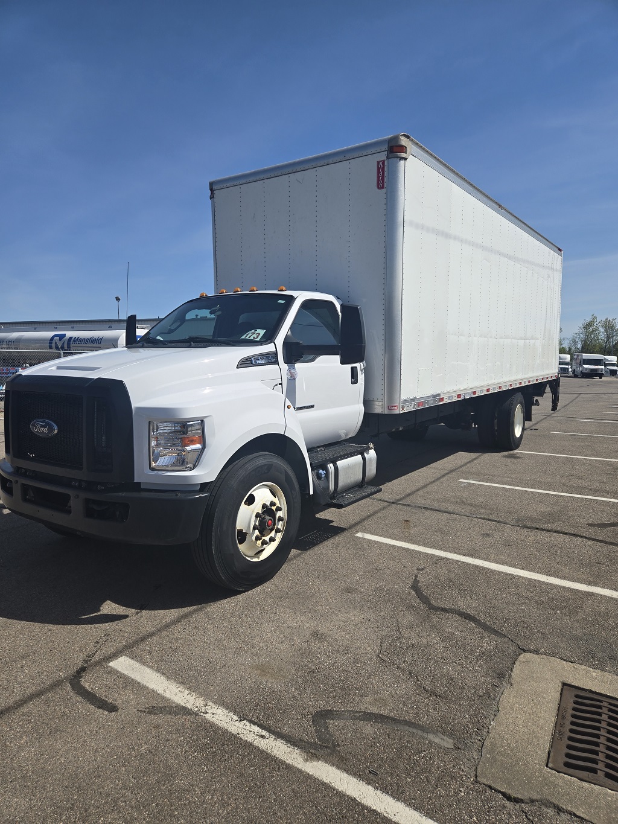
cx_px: 309
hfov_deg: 58.9
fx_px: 547
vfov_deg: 73.9
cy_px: 412
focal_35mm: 23
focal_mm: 5.4
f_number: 1.8
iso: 25
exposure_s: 1/2953
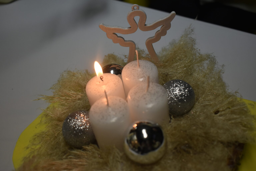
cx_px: 128
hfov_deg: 47.9
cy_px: 86
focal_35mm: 40
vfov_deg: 33.0
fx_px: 288
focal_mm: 27
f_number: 4
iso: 800
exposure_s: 1/200
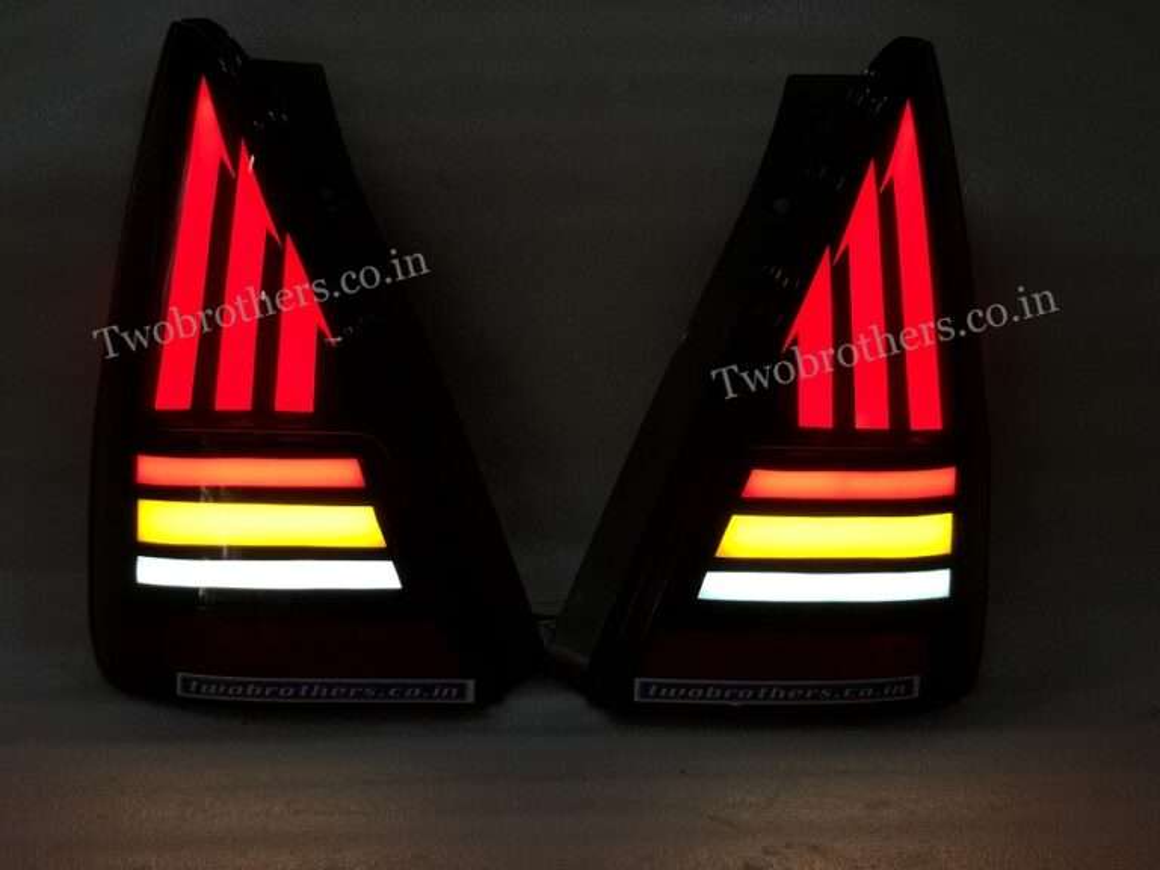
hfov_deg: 36.8
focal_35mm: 52
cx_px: 580
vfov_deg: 28.0
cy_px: 435
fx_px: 1743
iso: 25
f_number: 2.4
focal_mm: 6
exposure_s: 1/100
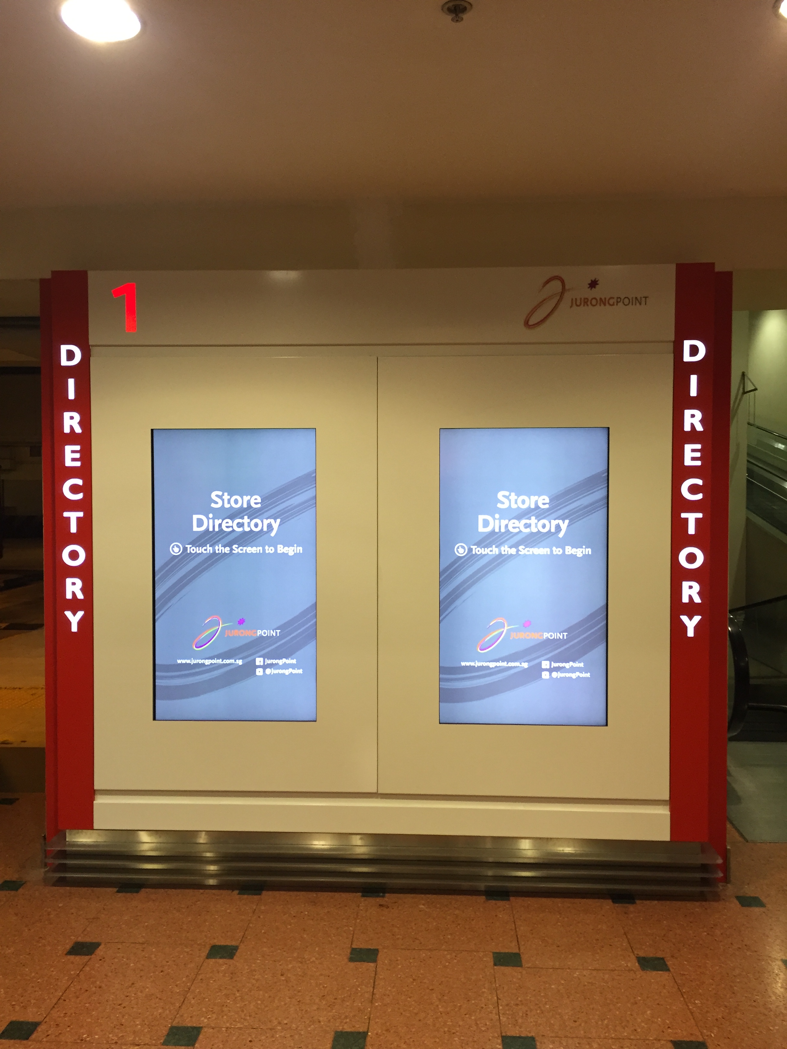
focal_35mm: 29
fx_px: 879
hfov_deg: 48.2
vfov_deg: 61.7
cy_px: 524
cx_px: 394
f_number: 2.2
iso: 160
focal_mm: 4.15
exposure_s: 1/33
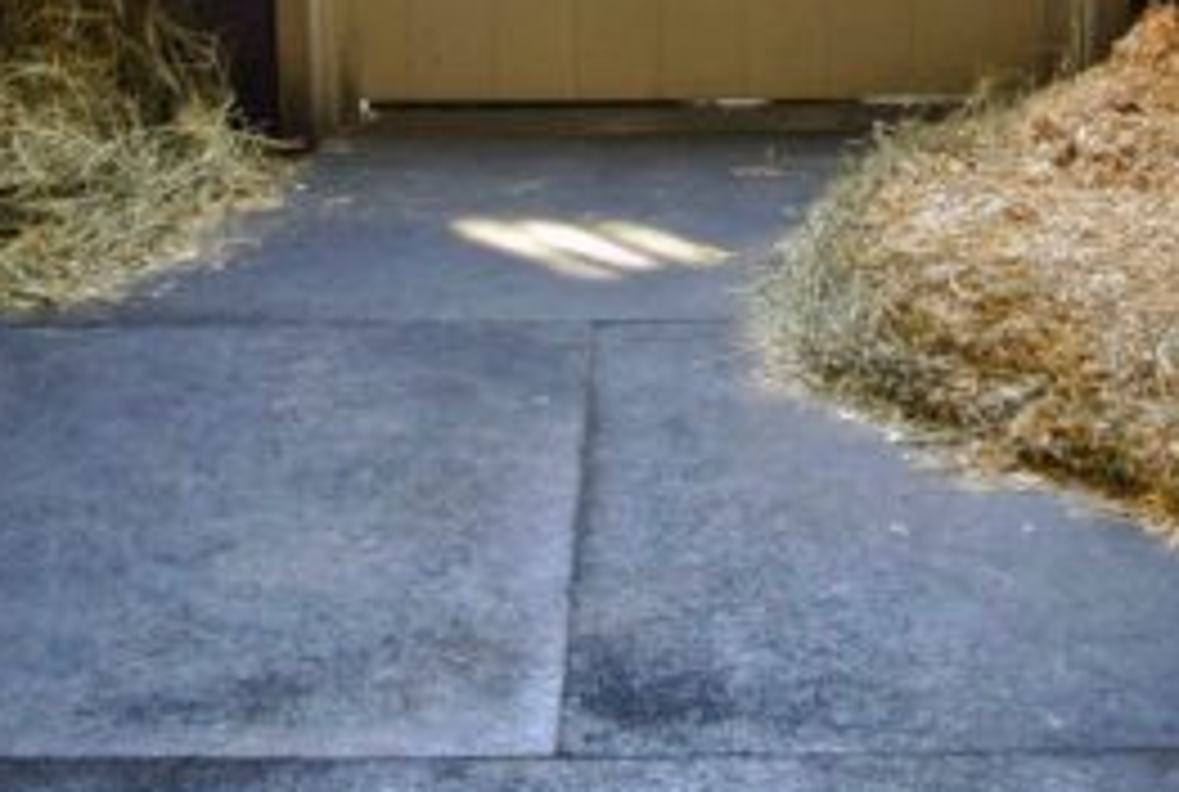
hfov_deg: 25.6
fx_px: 2593
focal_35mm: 79
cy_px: 68
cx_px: 693
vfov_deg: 17.1
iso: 400
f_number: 3.5
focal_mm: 10
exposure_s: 1/30
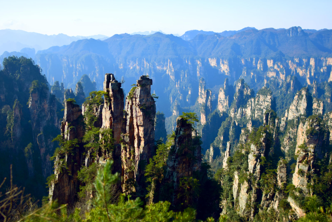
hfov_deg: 60.3
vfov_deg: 42.3
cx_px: 163
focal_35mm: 31
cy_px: 109
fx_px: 286
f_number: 1.8
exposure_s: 1/4000
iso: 100
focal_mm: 20
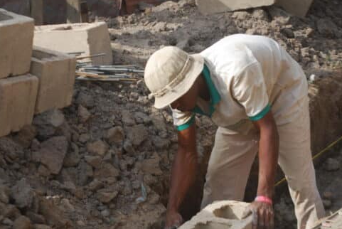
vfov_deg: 10.4
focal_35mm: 132
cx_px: 178
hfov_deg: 15.5
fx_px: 1254
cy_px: 130
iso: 100
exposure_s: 1/160
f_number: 5.6
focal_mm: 55
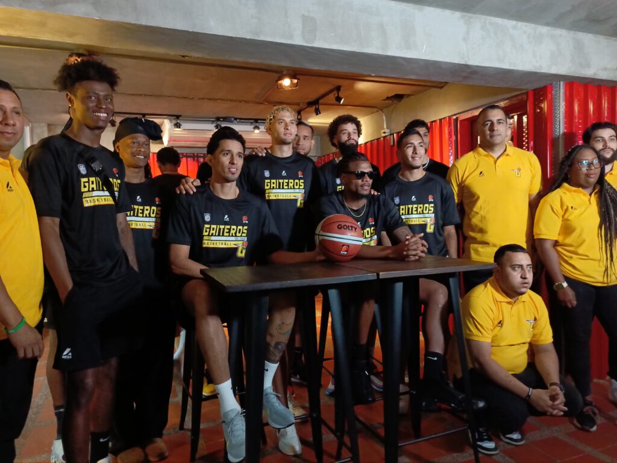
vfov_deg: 56.8
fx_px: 428
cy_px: 232
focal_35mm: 24
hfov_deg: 71.6
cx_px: 308
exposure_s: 1/50
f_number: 1.7
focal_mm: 5.25
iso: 718
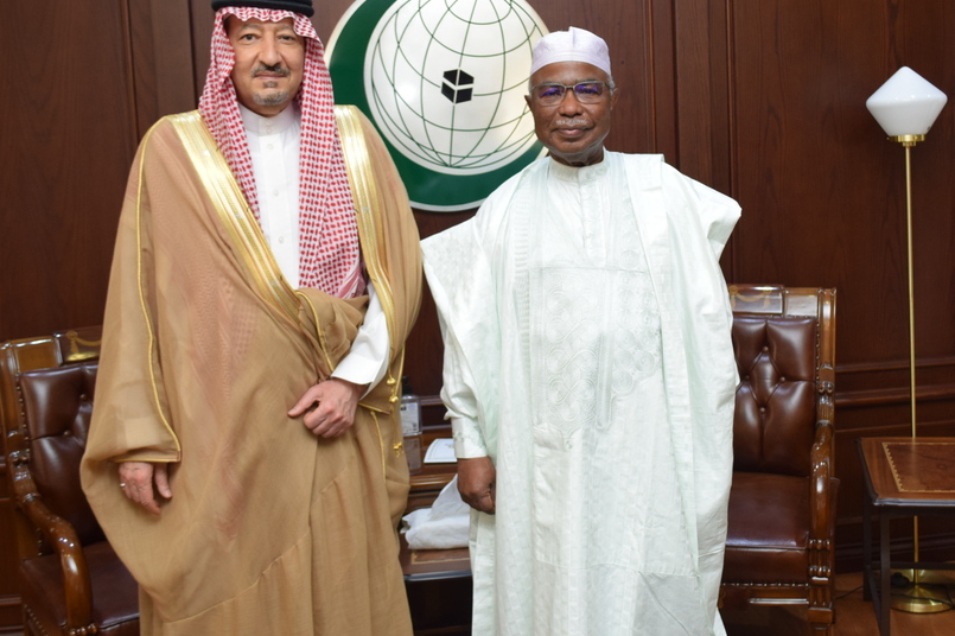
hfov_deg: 46.1
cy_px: 261
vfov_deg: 31.8
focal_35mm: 42
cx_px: 583
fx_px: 1114
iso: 800
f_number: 4.5
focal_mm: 22
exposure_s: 1/80
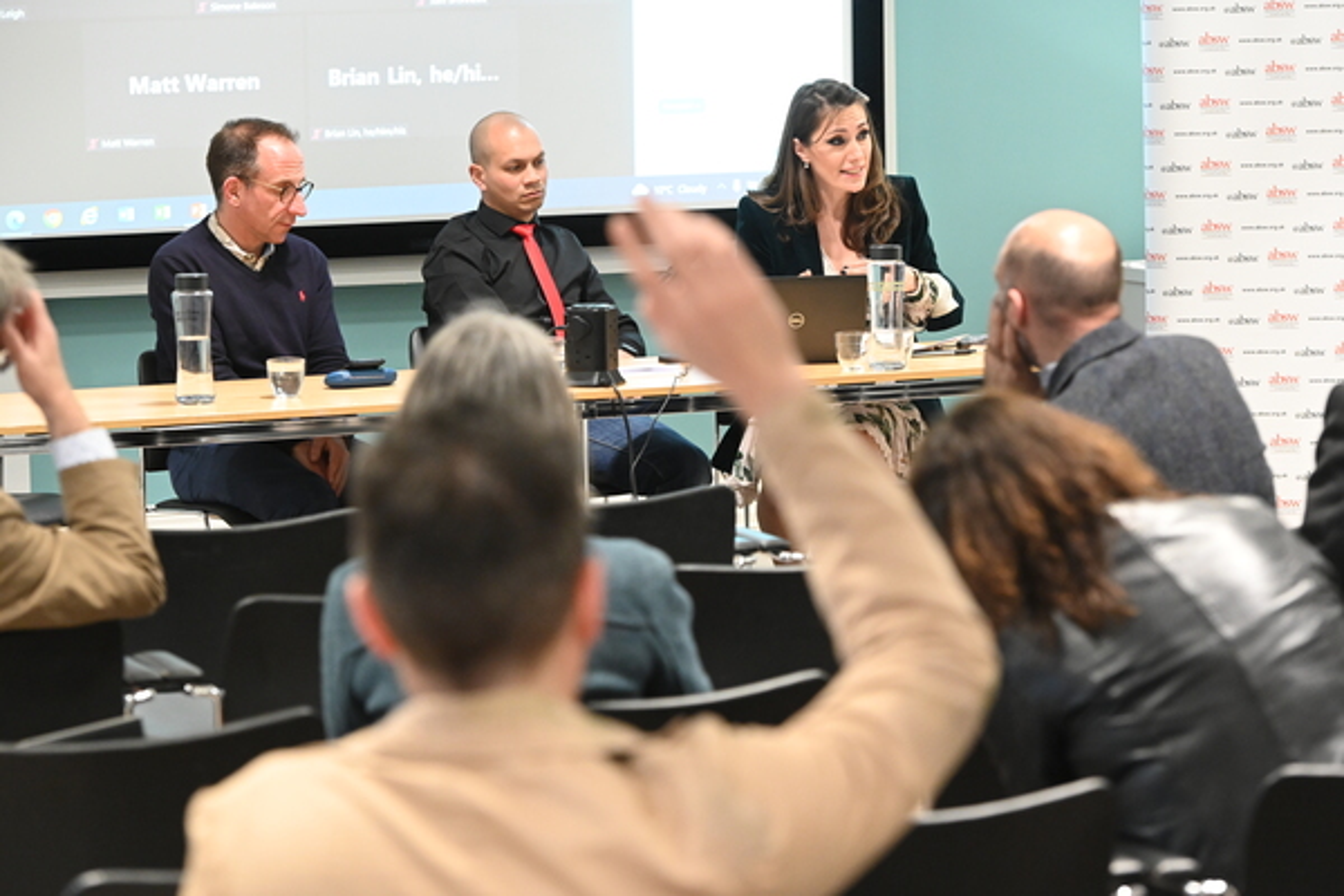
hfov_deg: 17.6
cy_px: 448
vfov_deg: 11.8
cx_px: 672
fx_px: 4330
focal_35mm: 116
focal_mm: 116
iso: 6400
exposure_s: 1/125
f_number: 6.3
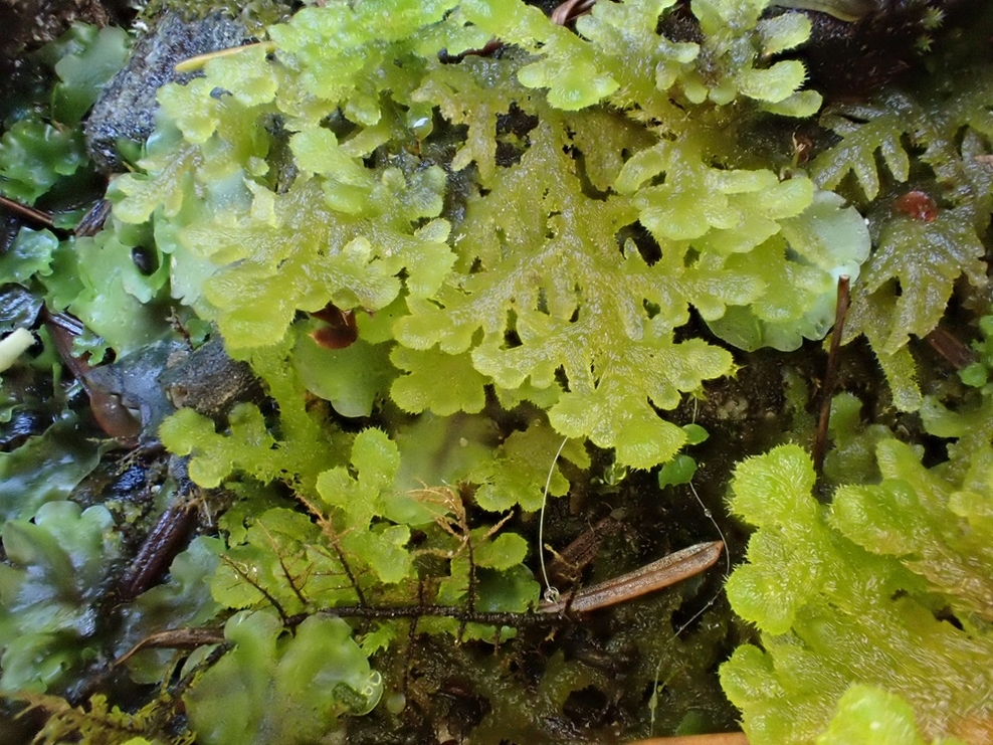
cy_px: 372
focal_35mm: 30
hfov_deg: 60.0
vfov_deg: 46.8
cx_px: 496
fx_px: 861
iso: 800
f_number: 3.2
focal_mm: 5.4
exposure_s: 1/60
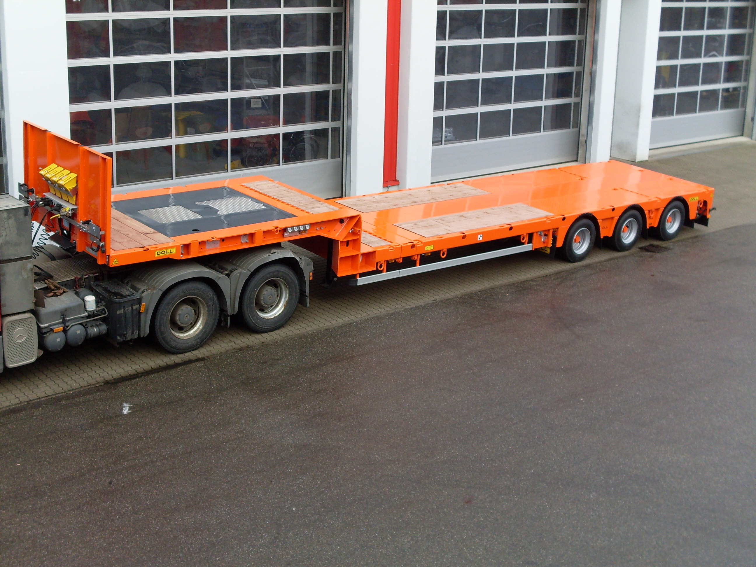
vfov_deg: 24.4
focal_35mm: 60
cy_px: 284
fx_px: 1310
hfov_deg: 32.2
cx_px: 378
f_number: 3.4
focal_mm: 9.9
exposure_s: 1/180
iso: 80
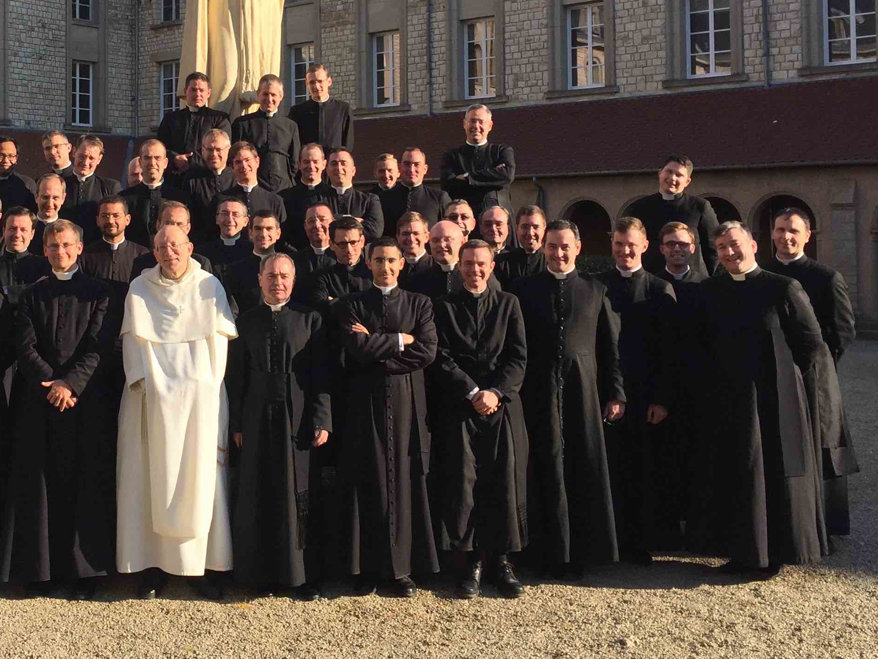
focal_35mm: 50
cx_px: 235
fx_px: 1268
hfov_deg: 37.4
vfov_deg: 28.8
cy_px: 185
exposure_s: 1/1647
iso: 32
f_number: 2.2
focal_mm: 4.15
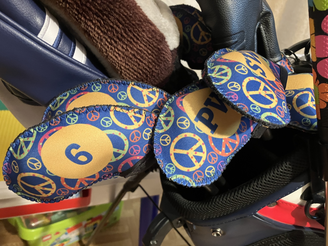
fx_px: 265
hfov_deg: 63.4
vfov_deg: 49.7
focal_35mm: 28
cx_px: 164
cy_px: 123
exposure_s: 1/30
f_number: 1.8
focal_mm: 3.99
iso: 400
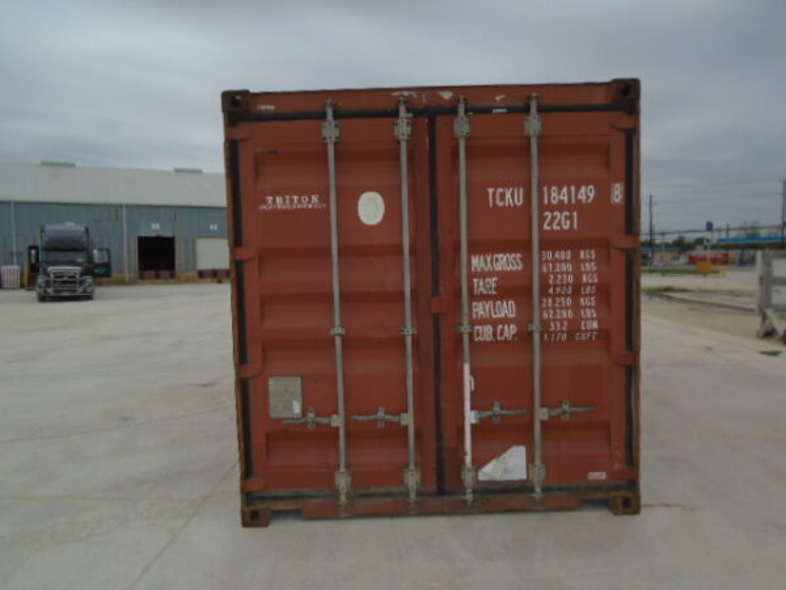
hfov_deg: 67.3
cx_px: 393
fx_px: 590
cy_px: 295
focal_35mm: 26
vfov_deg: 53.1
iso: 100
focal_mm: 4.6
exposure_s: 1/1000
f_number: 3.2
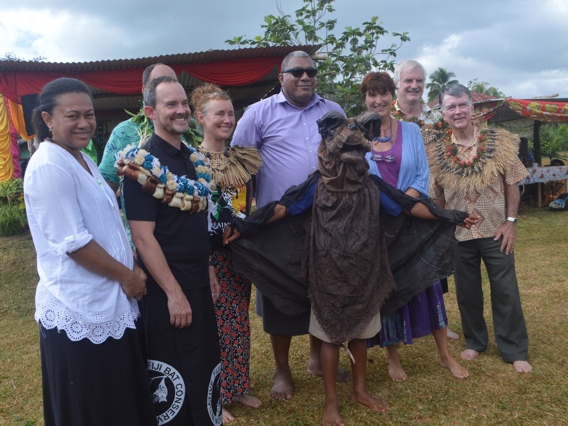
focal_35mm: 33
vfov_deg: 42.9
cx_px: 299
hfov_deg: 55.3
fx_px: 542
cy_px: 215
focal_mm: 20
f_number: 6.3
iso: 100
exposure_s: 1/160
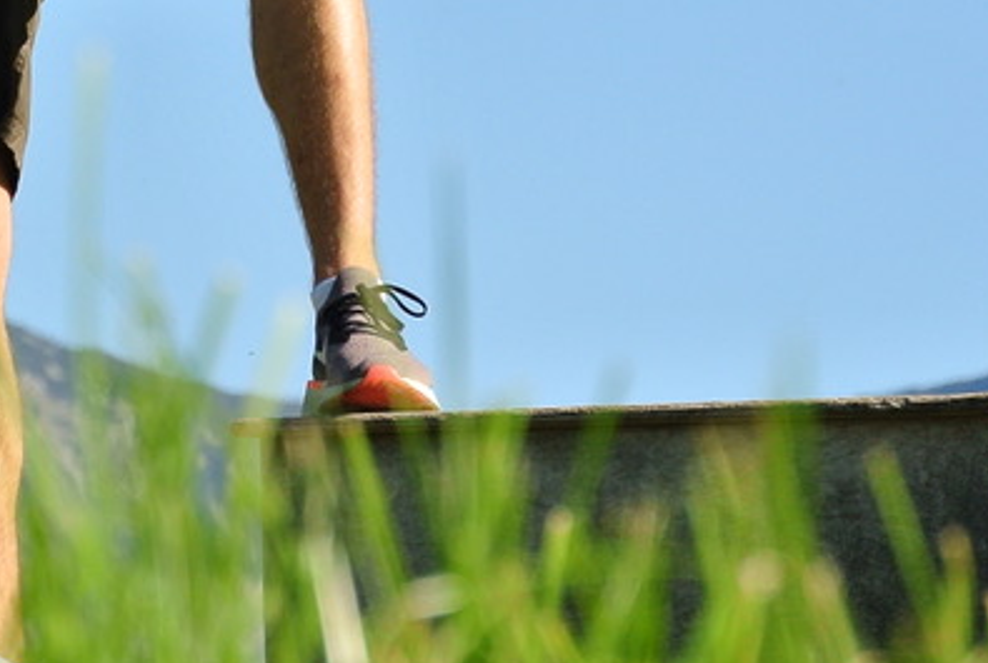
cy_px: -271
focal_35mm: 518
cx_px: 63
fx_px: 14243
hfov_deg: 4.0
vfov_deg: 2.7
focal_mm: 59.4
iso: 100
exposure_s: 1/500
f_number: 4.5
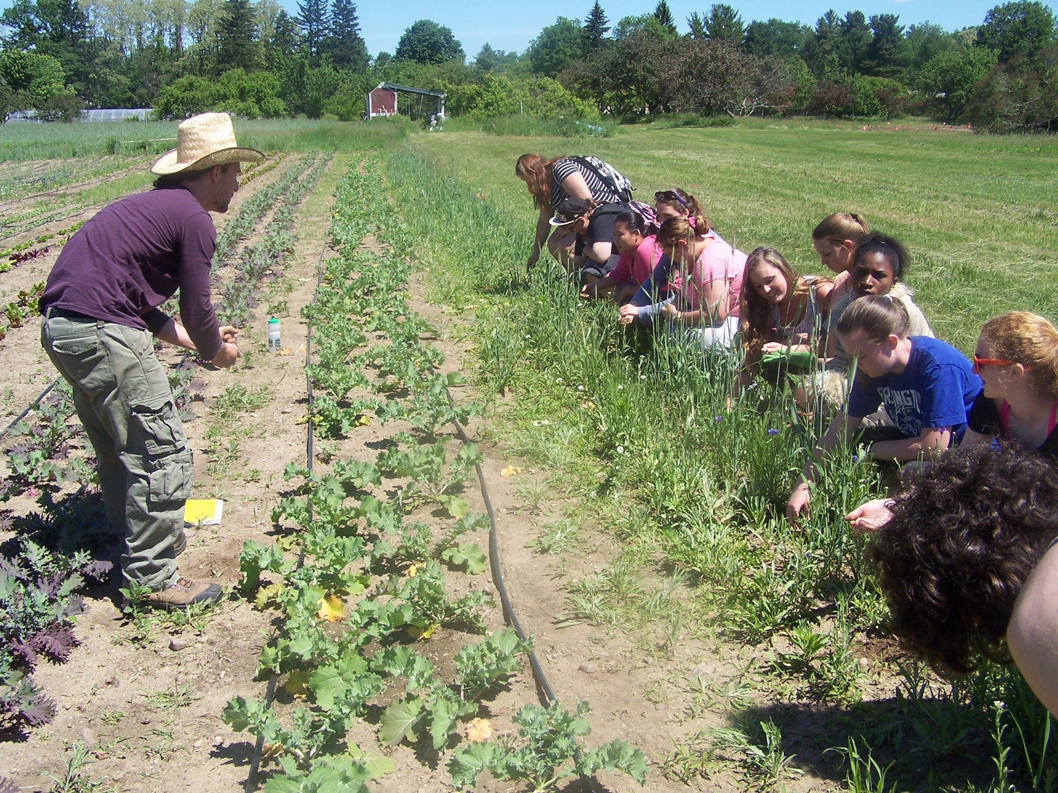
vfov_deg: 37.7
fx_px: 1161
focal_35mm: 38
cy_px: 396
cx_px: 529
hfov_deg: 49.0
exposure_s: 1/500
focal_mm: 6.3
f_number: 4
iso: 80
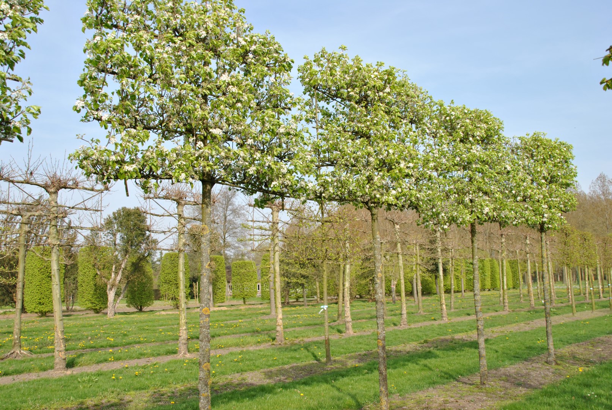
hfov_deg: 57.2
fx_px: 562
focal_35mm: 33
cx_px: 306
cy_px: 205
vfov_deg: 40.1
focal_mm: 22
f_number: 7.1
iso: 100
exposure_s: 1/200
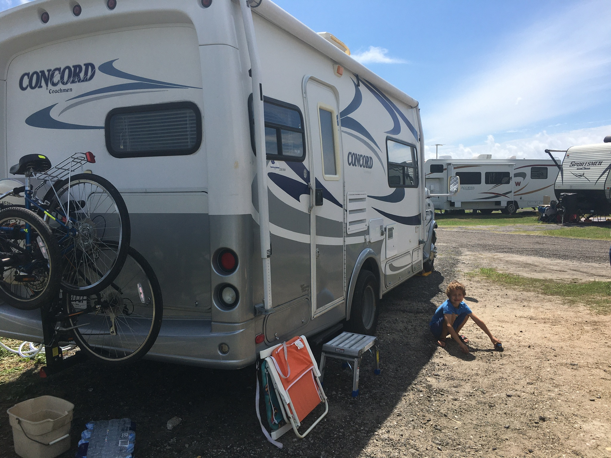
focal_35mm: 29
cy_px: 229
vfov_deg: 48.2
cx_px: 306
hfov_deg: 61.7
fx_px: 512
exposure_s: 1/2262
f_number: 2.2
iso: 25
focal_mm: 4.15
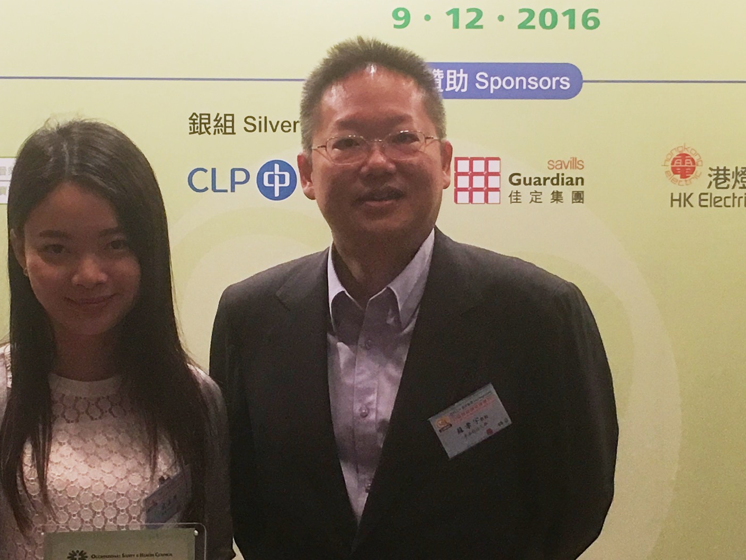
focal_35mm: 83
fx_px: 1789
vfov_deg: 17.7
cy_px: 361
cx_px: 306
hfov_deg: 23.5
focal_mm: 4.15
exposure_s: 1/33
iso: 50
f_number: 2.2
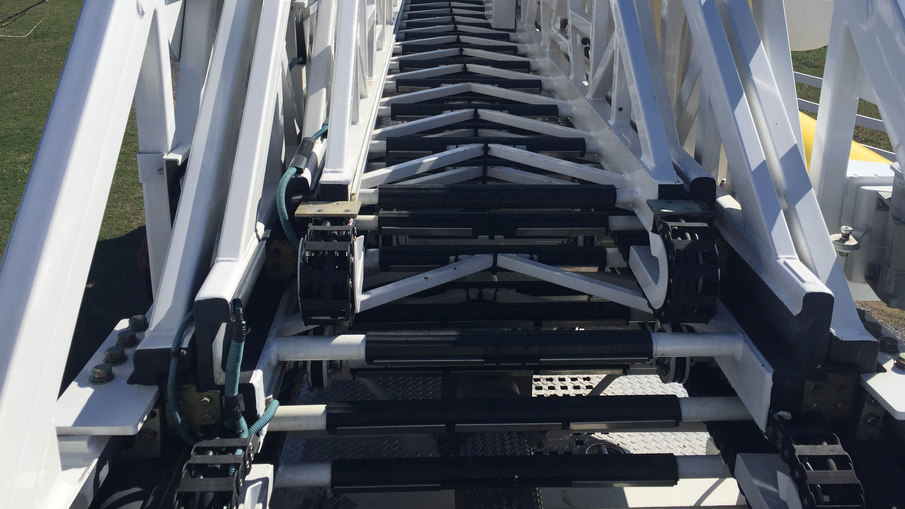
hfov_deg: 58.0
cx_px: 484
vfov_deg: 34.2
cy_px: 148
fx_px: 816
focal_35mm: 34
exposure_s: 1/3300
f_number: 2.2
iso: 32
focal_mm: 4.15
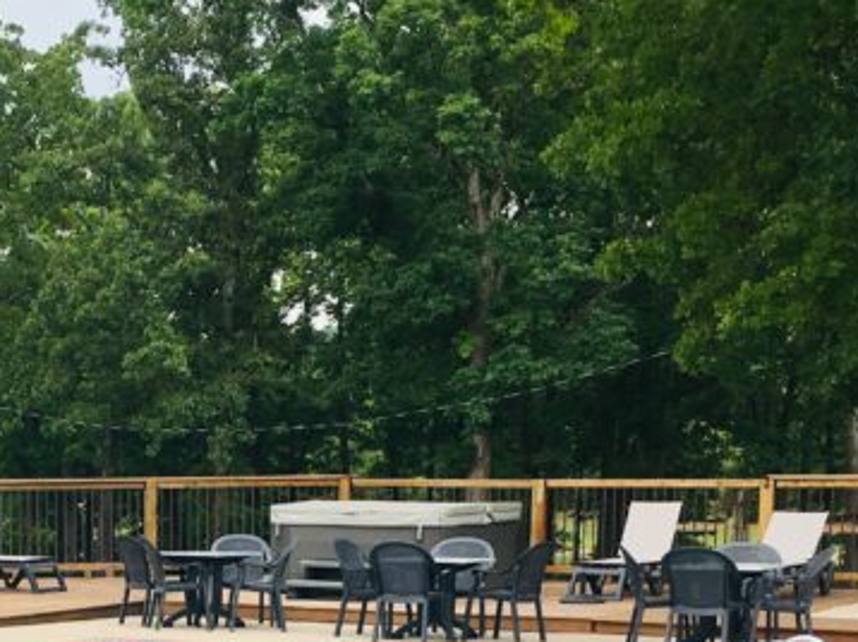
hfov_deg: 22.4
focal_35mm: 83
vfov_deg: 17.1
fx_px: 2056
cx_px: -48
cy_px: 745
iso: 25
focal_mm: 4.15
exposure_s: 1/249
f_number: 2.2
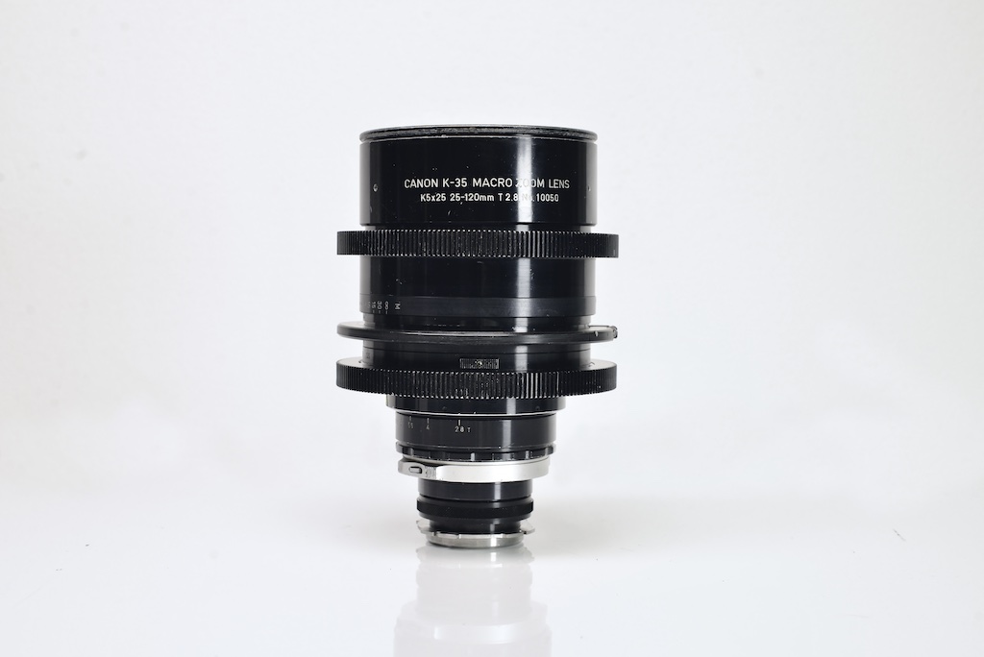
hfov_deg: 39.6
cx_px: 492
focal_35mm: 50
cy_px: 328
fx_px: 1367
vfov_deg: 27.0
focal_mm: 50
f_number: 8
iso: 400
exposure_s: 1/25
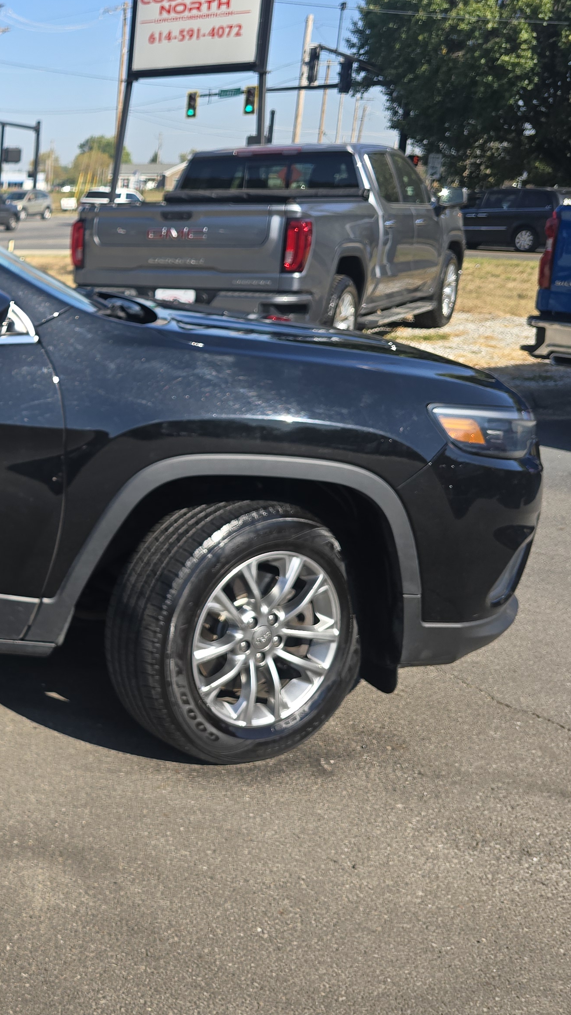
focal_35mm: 43
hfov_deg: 23.1
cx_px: -253
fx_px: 1158
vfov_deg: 47.2
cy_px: 428
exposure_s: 1/487
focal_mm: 6.3
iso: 12
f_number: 1.7
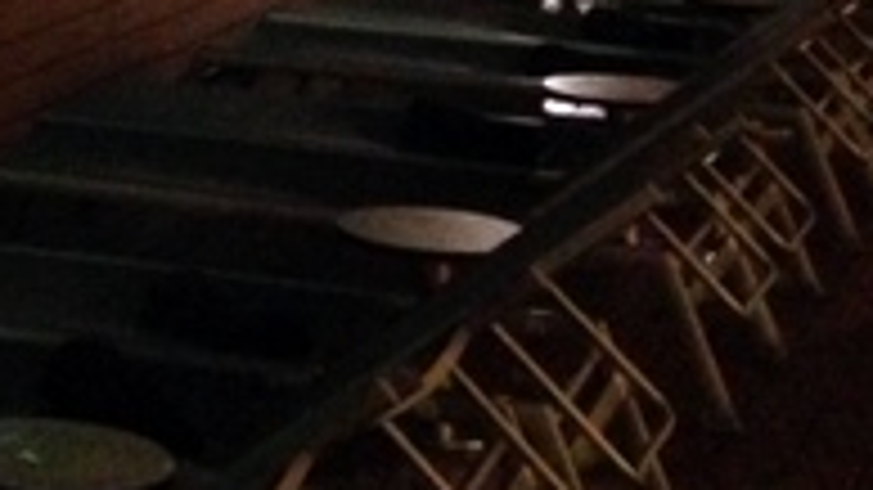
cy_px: -434
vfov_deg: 8.9
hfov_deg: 15.2
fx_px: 3008
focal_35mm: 130
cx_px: -464
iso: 800
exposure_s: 1/15
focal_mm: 4.12
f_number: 2.4
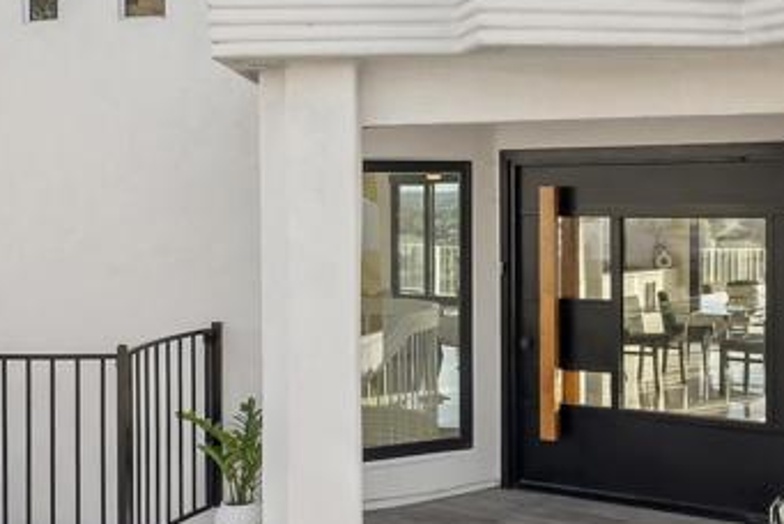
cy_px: 55
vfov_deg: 27.2
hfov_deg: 39.4
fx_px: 1046
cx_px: 635
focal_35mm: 48
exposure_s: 1/160
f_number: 7.1
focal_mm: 16
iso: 500
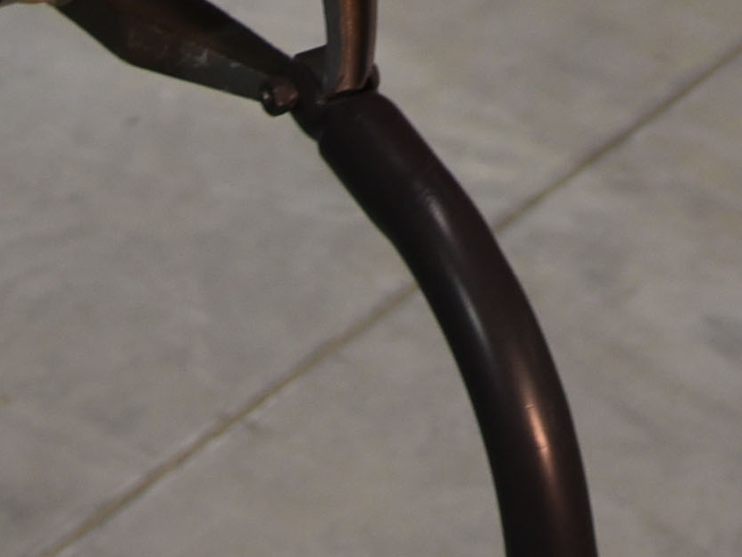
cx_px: 542
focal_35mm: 209
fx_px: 4479
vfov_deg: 6.4
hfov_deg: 9.5
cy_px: -1236
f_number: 4
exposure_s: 1/60
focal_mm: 30
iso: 450
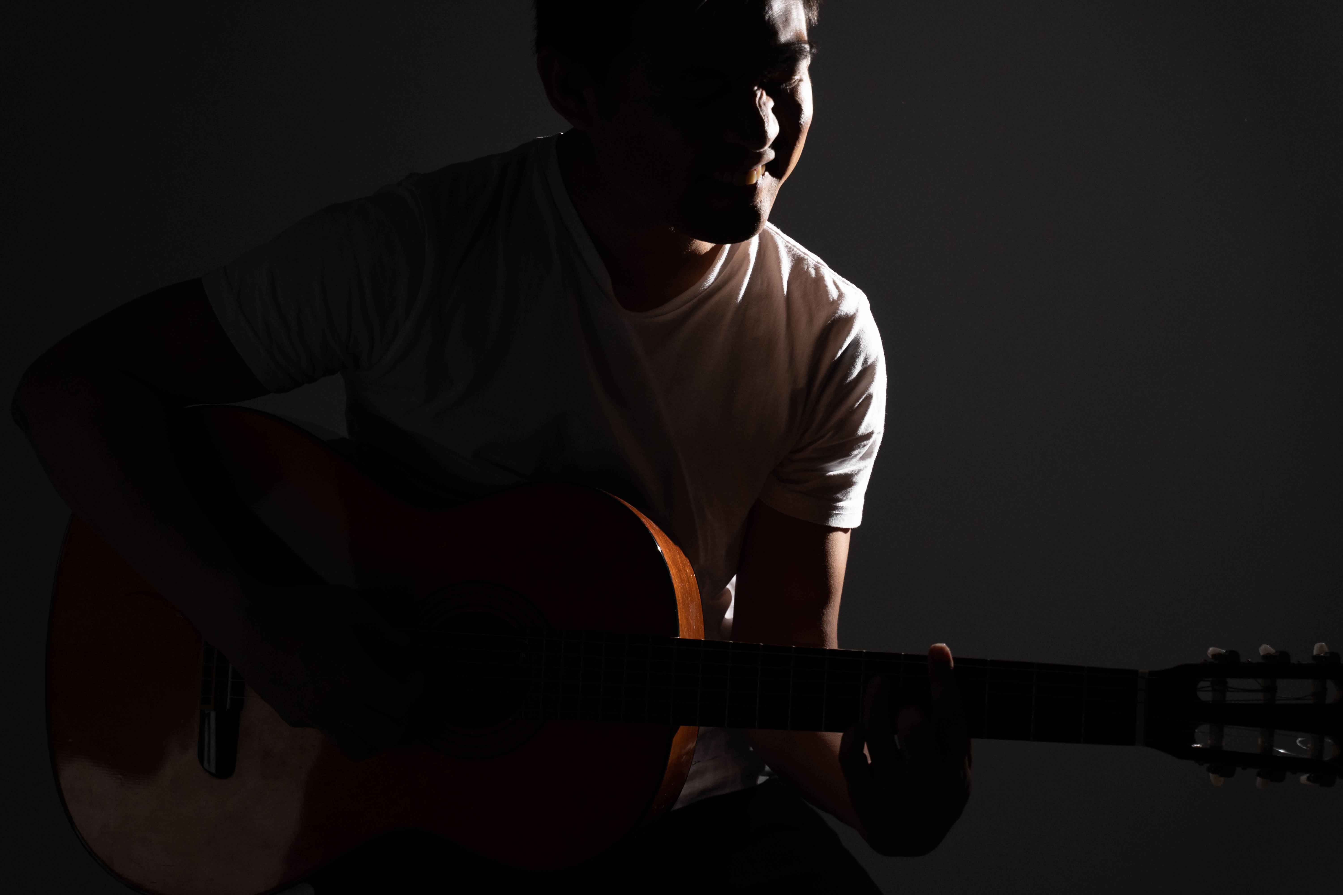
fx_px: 2798
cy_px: 448
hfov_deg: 27.0
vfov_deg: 18.2
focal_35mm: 75
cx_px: 672
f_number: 4.5
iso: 1250
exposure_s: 1/125
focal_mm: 75
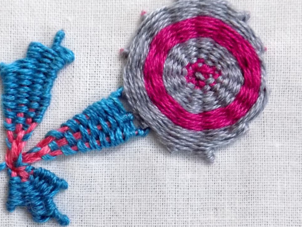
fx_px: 916
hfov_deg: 18.7
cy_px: 96
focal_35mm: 105
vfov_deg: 14.1
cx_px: 150
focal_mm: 12.5
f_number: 4.2
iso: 400
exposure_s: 1/3
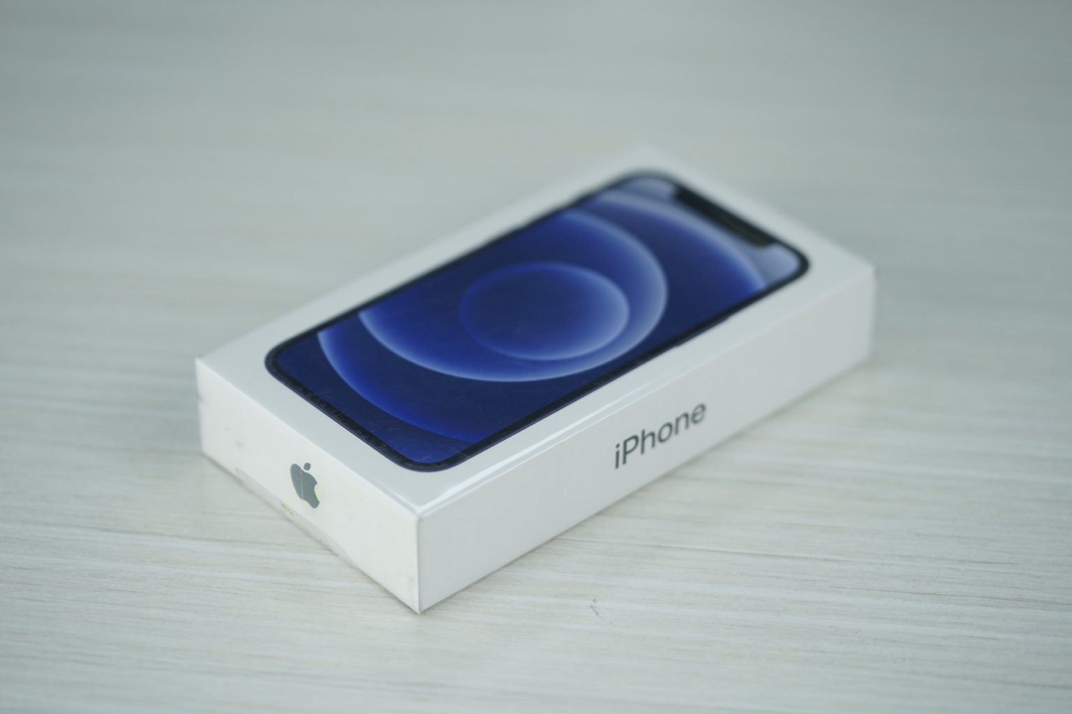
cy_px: 357
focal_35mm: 90
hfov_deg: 22.6
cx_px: 536
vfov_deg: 15.2
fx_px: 2680
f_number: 2.8
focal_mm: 90
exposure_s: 1/125
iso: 100
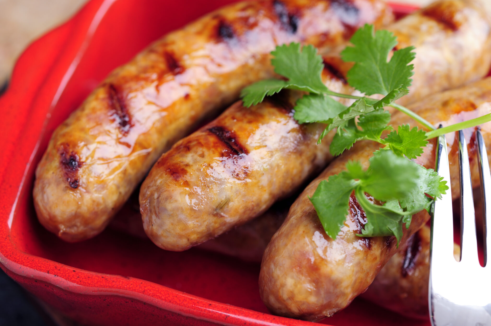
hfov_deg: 39.6
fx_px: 682
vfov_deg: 27.0
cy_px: 163
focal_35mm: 50
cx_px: 246
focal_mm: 50
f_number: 5.6
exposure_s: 1/200
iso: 200
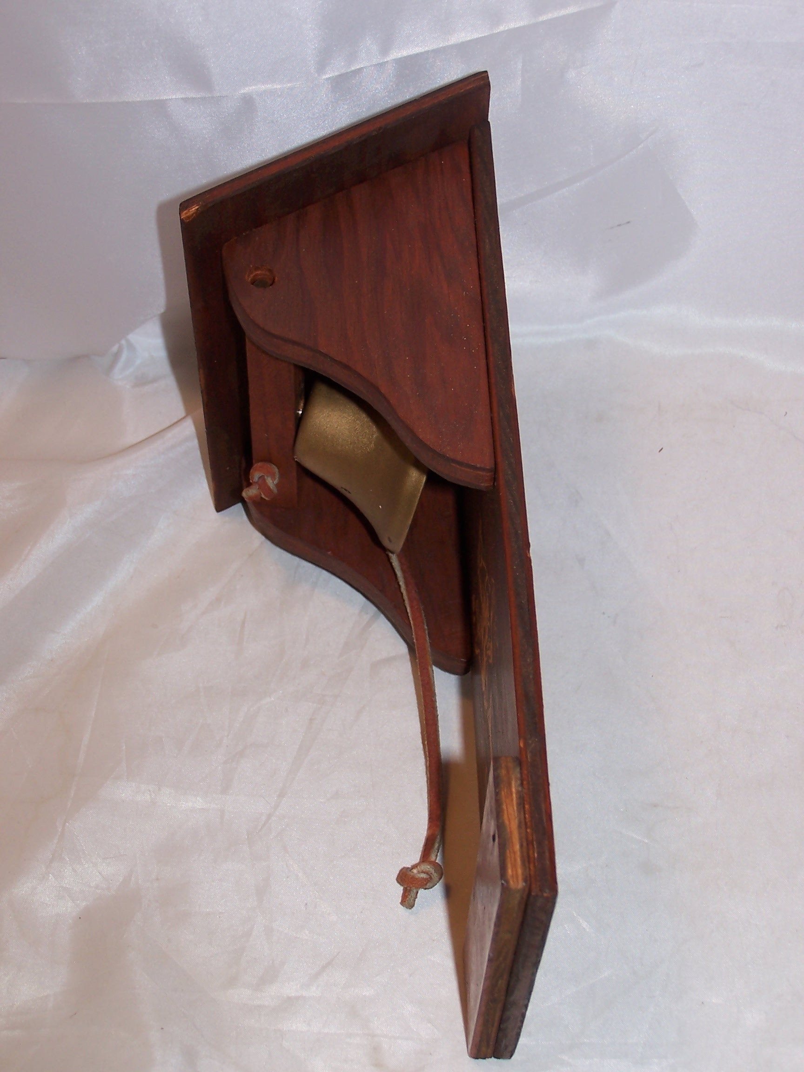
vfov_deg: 30.3
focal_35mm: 64
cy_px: 536
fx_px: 1982
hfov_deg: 22.9
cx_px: 402
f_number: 3.2
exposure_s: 1/60
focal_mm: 10.7
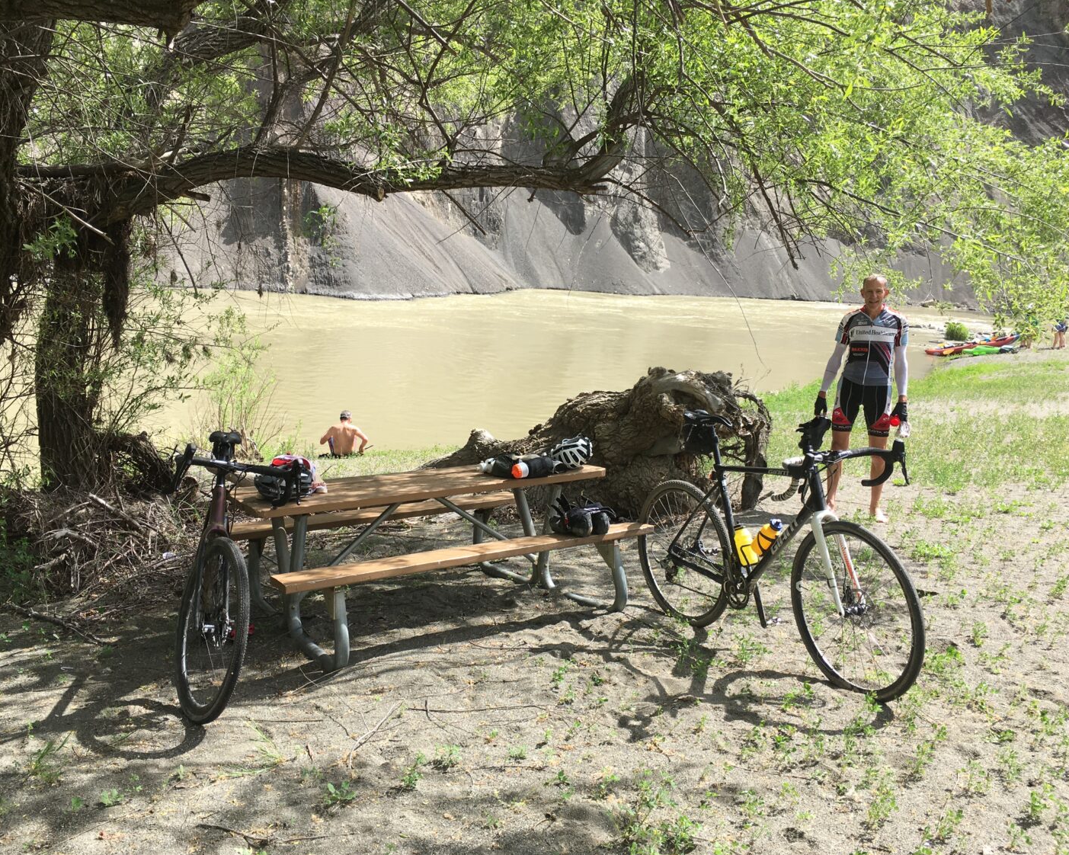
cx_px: 523
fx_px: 981
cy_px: 437
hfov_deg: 57.2
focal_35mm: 31
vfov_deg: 47.1
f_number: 2.2
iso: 25
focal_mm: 4.15
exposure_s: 1/565
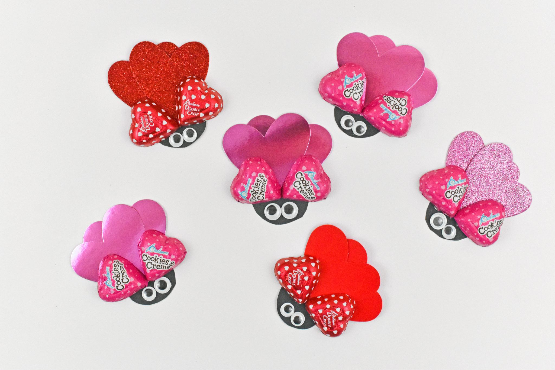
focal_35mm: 51
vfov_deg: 26.5
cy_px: 185
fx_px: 786
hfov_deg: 38.9
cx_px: 278
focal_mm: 34
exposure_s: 1/50
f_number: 22
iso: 2800
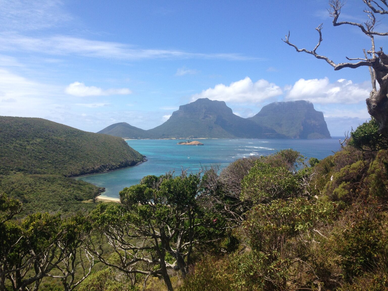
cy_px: 146
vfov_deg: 42.9
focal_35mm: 33
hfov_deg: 55.4
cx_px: 194
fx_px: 370
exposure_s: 1/1695
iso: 50
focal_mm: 4.12
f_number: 2.4
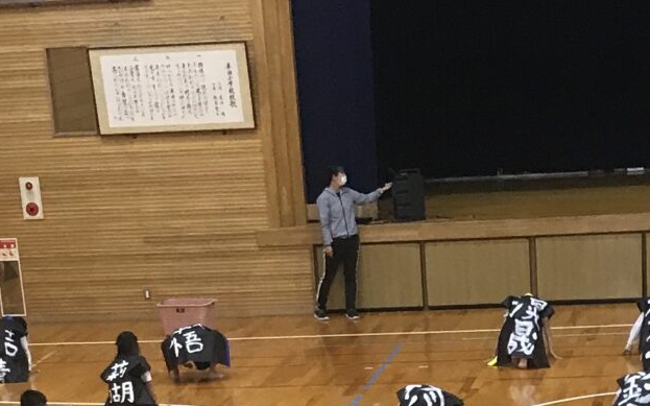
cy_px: 711
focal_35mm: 122
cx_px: 472
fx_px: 2161
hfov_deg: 17.0
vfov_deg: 10.2
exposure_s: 1/30
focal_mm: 3.99
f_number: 1.8
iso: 40
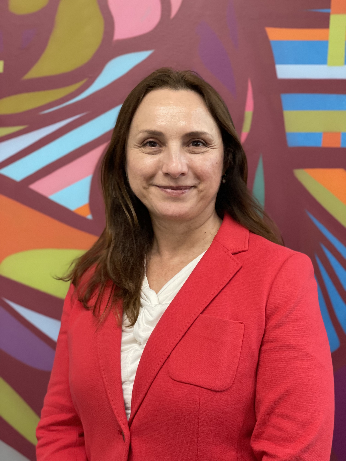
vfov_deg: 36.8
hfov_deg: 28.0
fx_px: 693
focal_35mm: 52
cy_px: 230
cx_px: 173
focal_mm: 6
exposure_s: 1/120
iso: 250
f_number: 2
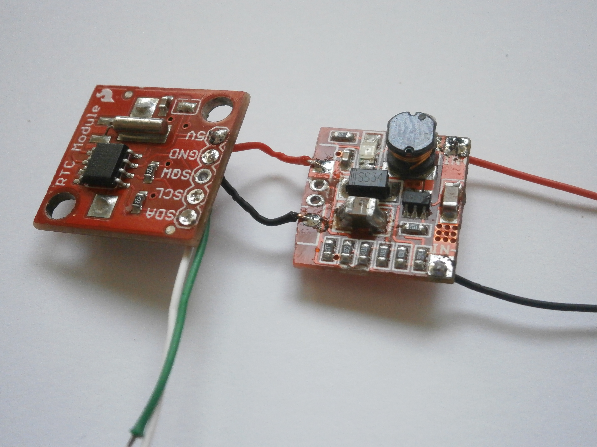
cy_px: 246
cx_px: 302
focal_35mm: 52
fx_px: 897
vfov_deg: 28.0
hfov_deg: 36.8
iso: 400
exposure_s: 1/250
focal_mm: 8.3
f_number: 3.4
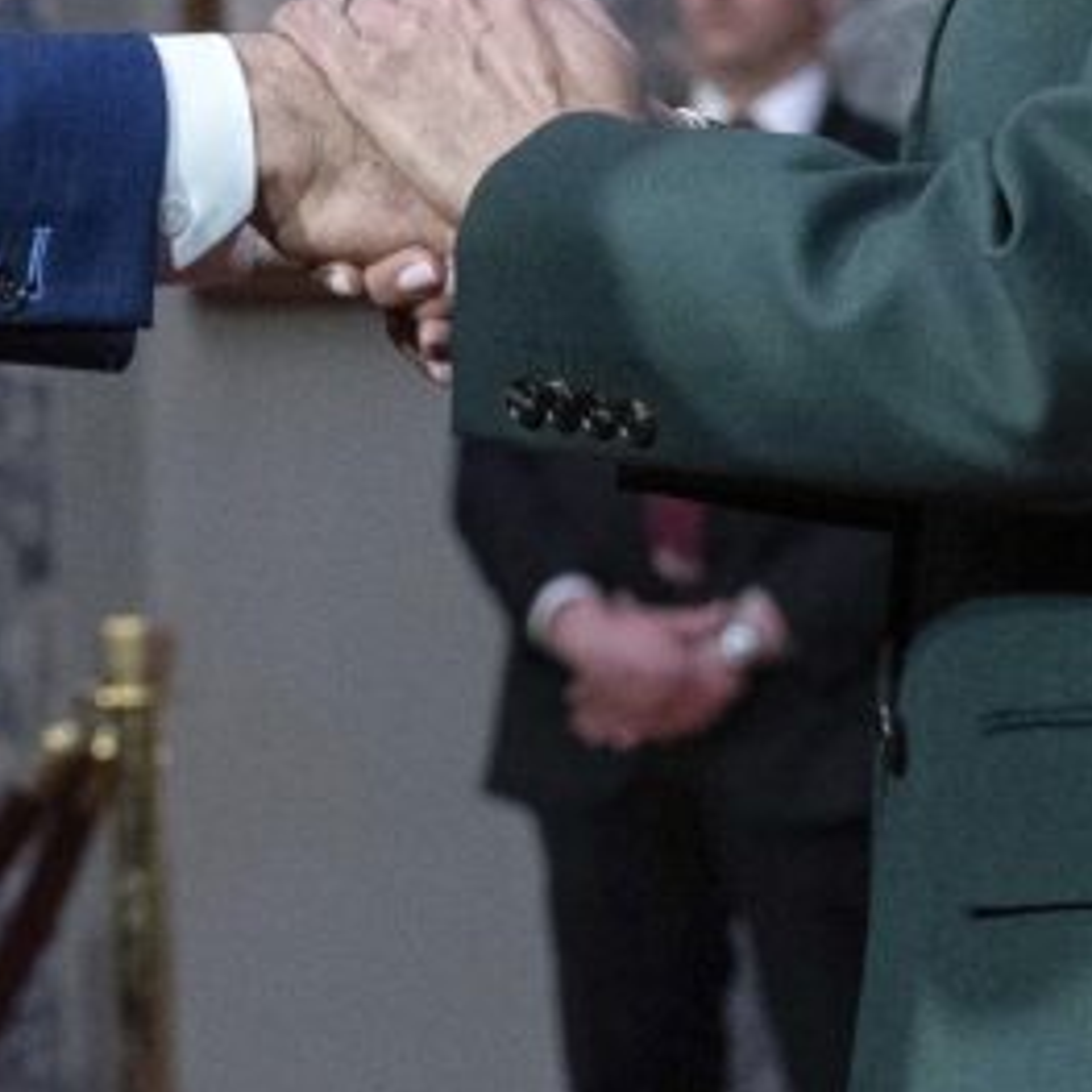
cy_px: -66
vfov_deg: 8.2
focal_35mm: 213
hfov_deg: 8.2
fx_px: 7602
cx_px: 295
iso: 5000
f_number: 4.5
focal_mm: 55
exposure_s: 1/250
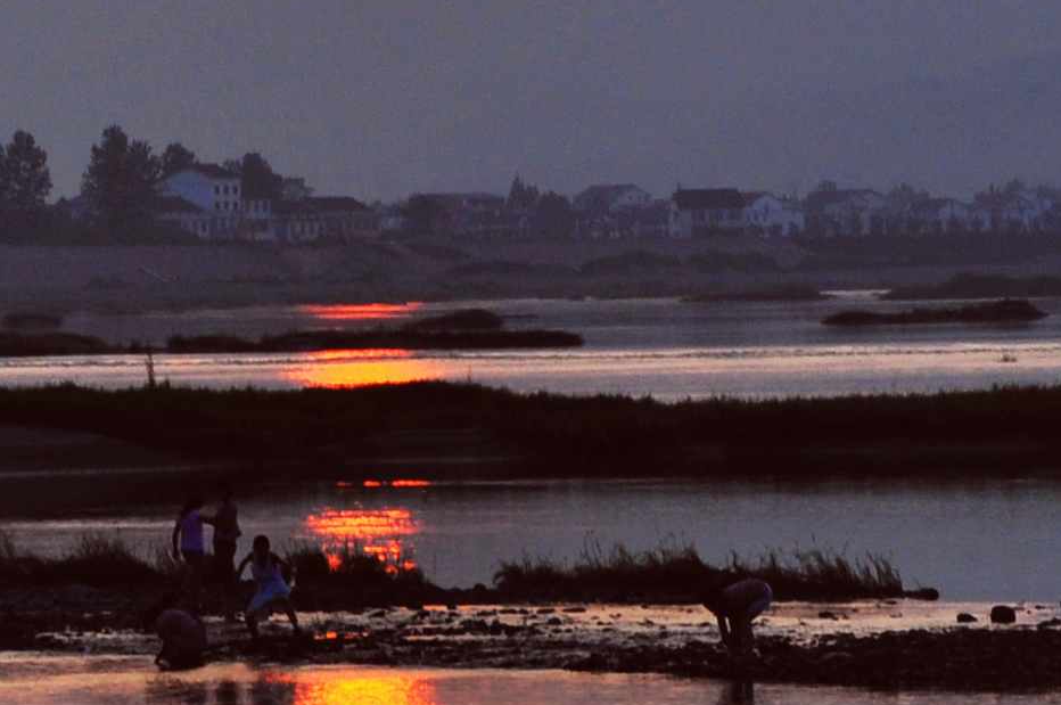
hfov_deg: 5.7
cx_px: 90
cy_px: 702
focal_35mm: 359
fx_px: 10567
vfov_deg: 3.8
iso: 200
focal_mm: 52
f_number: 11
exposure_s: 1/125
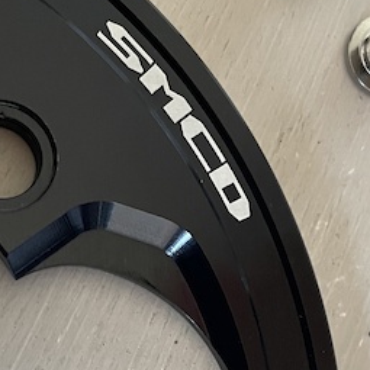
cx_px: 155
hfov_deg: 24.0
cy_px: 350
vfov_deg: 23.2
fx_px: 871
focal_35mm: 72
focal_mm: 4.2
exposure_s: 1/60
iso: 500
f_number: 1.6
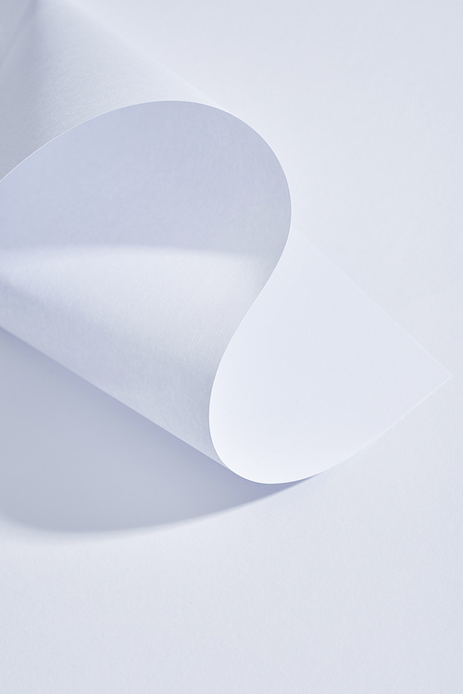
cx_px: 232
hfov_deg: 13.1
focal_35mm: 105
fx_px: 2024
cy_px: 347
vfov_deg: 19.4
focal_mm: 105
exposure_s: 1/160
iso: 100
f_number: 13
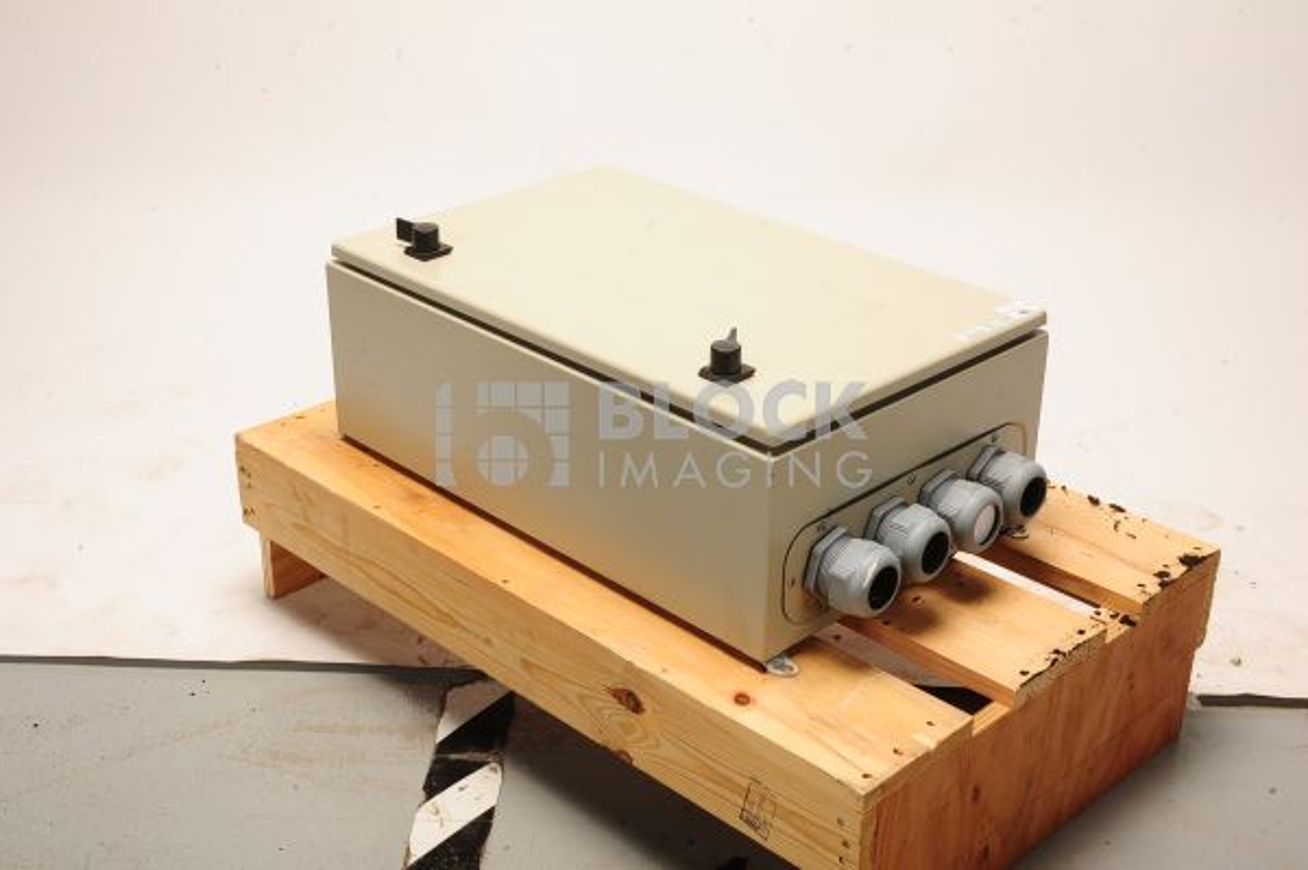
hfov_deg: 39.6
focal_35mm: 50
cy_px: 435
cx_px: 654
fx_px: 1815
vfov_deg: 26.9
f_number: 14
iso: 320
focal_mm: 50
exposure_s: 1/160
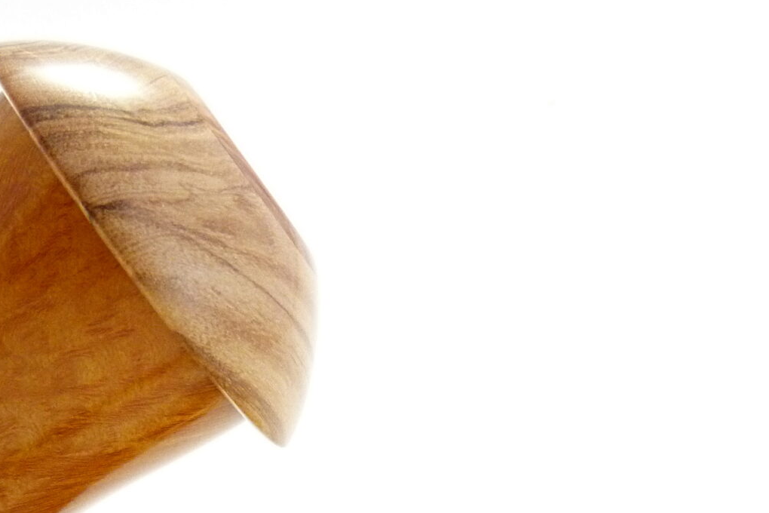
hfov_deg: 28.4
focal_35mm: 71
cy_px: 522
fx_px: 1517
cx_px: 330
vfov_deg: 18.6
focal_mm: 6.1
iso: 400
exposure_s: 1/30
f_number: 3
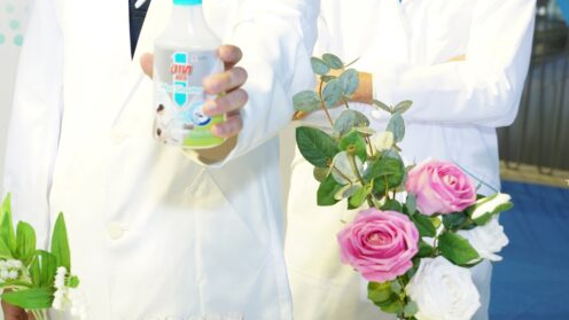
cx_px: 25
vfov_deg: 15.1
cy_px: 32
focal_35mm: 79
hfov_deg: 25.7
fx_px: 1192
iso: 1000
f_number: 4
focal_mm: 35
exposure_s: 1/125
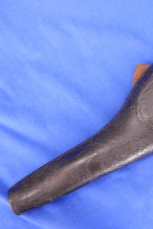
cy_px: 116
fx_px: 198
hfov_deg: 39.3
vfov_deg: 60.3
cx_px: 138
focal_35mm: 31
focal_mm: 4
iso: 640
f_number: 3
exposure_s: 1/8
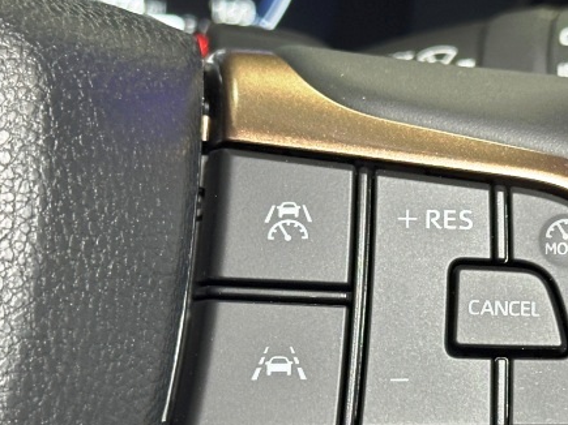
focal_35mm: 113
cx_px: 385
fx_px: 1854
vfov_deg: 13.1
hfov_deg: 17.4
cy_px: 308
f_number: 1.78
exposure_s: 1/40
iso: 250
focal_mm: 6.86
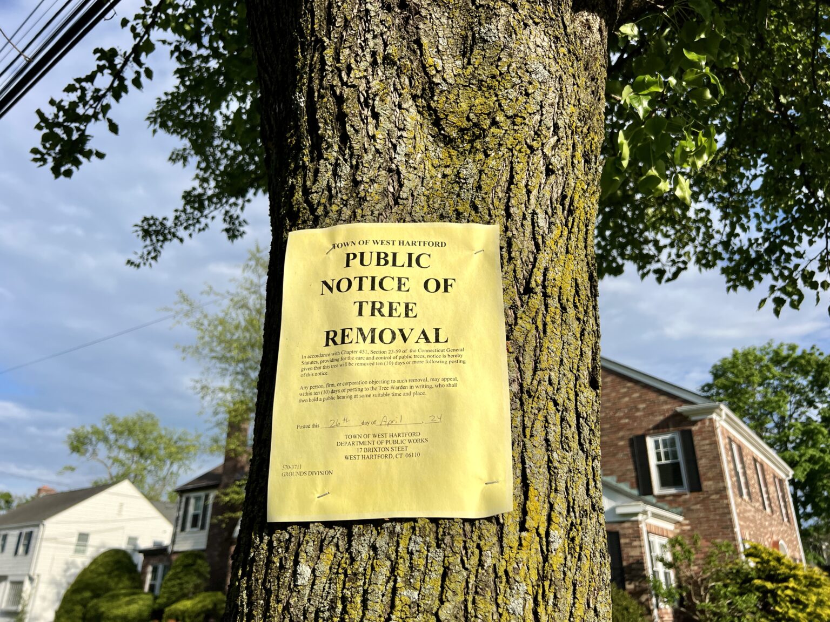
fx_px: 623
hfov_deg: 67.3
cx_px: 415
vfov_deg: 53.1
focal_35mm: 26
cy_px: 311
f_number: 1.5
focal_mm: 5.7
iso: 50
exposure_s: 1/6993
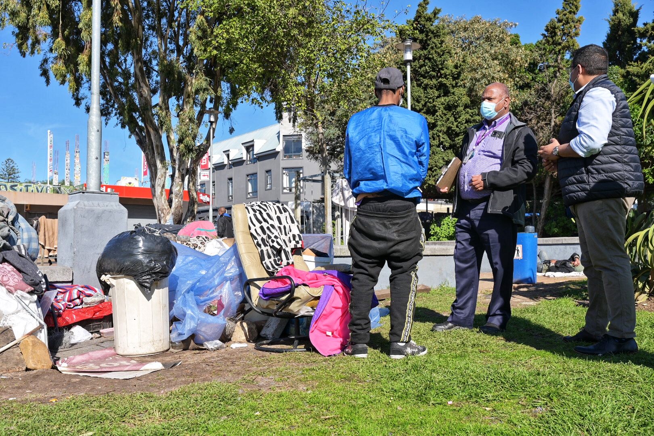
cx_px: 327
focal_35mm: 34
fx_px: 627
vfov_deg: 38.4
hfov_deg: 55.1
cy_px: 218
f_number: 9
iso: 63
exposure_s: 1/200
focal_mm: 34.5
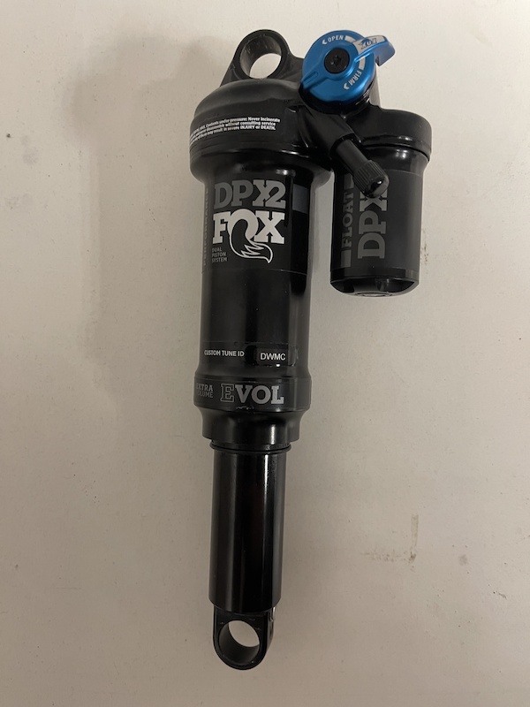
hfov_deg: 53.1
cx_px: 265
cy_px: 354
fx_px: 531
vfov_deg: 67.3
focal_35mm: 26
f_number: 1.6
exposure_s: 1/50
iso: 250
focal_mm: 5.1
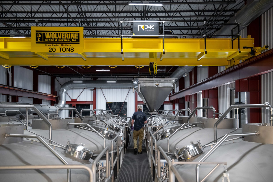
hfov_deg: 48.5
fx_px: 303
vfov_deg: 33.4
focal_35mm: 40
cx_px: 136
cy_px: 91
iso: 1000
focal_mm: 40
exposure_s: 1/60
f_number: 4
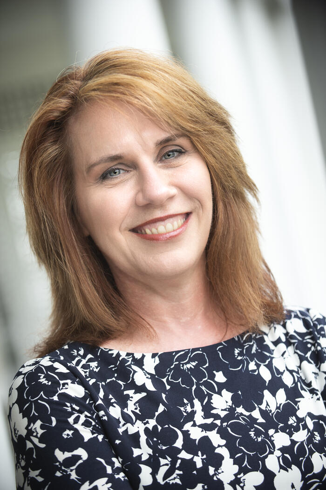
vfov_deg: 19.5
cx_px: 163
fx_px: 1428
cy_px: 245
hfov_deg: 13.0
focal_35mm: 105
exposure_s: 1/250
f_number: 4
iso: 320
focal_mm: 105
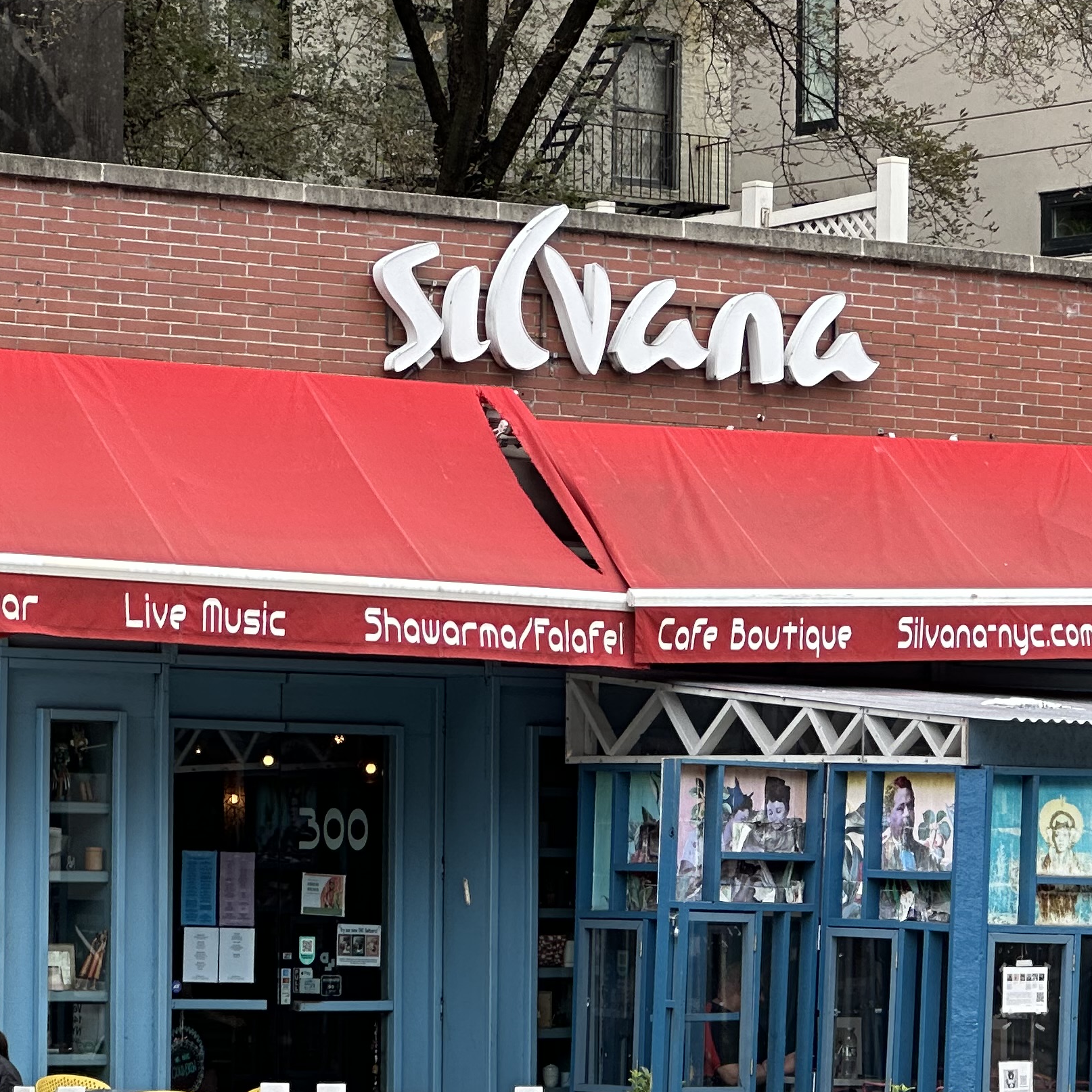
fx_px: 6067
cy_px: 679
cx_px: 642
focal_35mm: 170
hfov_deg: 10.3
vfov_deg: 10.3
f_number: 2.8
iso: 32
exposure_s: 1/204
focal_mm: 9
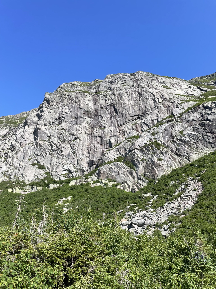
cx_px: 108
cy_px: 144
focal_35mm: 26
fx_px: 216
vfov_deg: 67.3
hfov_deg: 53.1
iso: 32
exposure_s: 1/2092
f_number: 1.6
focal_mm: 4.2
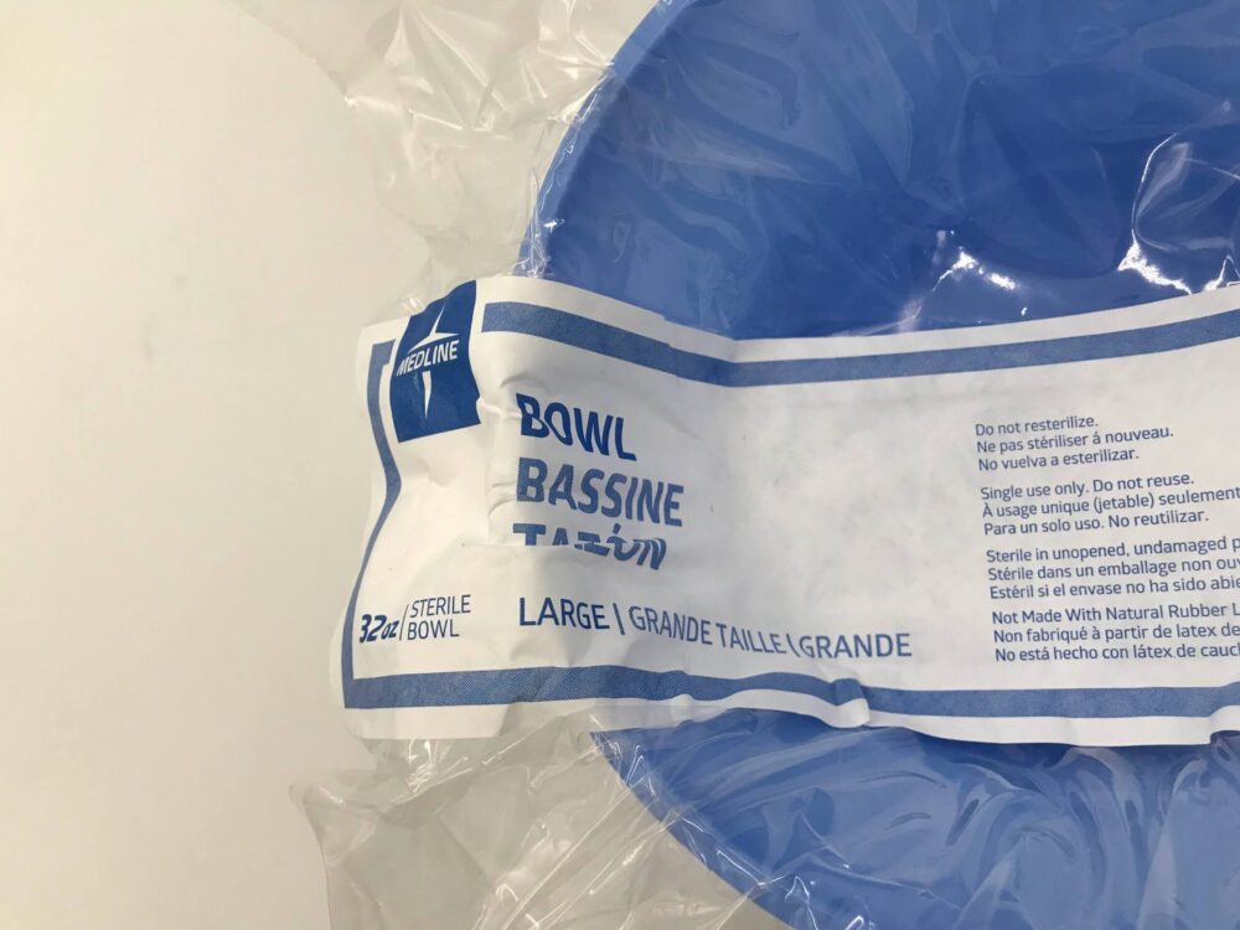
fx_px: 1003
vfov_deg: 49.7
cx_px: 620
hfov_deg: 63.4
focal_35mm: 28
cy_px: 465
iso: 25
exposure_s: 1/40
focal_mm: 3.99
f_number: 1.8
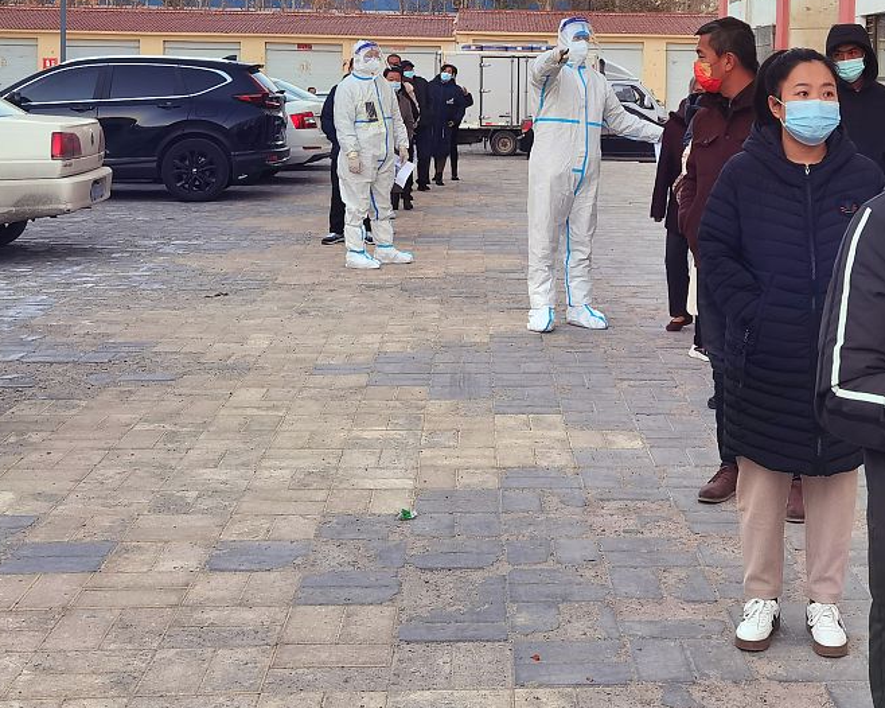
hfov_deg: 32.8
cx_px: 582
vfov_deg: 26.2
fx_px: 1493
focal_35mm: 57
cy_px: 155
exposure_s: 1/182
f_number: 1.9
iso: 50
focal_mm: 6.71
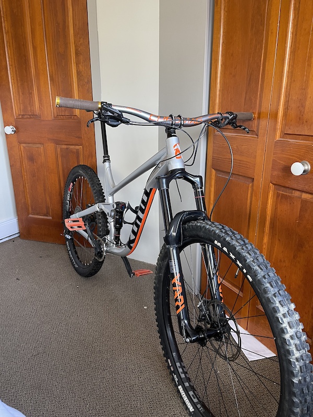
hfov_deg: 53.1
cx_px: 156
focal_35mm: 26
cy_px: 208
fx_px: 313
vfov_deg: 67.3
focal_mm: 5.1
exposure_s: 1/60
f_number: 1.6
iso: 200
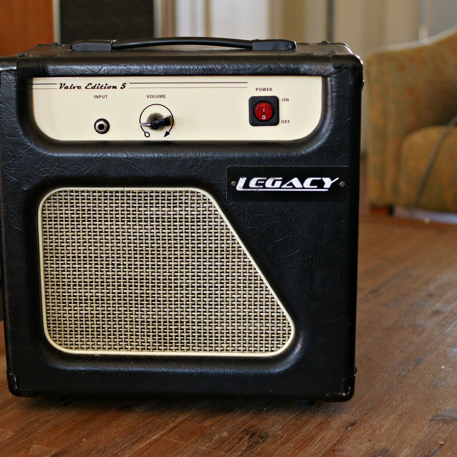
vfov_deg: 25.5
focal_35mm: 68
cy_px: 230
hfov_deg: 25.5
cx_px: 199
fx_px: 1010
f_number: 2.8
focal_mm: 35
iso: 800
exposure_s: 1/125
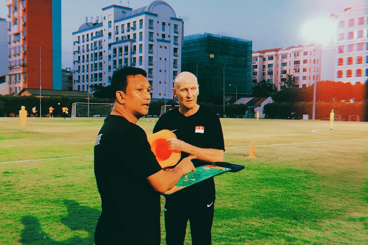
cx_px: 185
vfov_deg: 33.4
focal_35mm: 40
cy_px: 132
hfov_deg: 48.5
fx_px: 409
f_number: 2.2
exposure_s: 1/33
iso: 125
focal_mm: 4.15
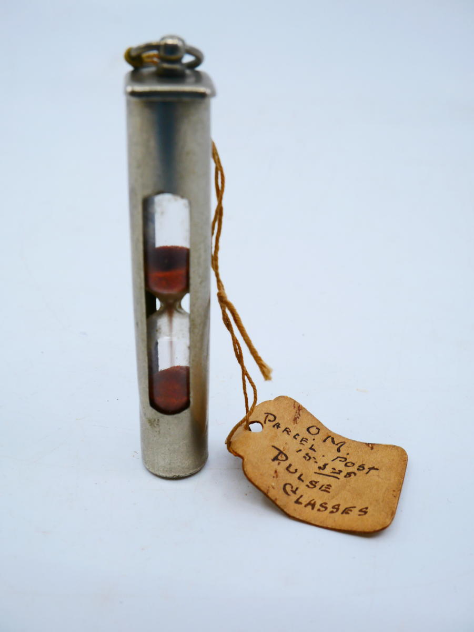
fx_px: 803
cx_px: 237
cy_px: 316
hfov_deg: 32.9
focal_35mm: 44
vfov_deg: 42.9
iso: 200
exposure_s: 1/60
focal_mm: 22
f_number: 10
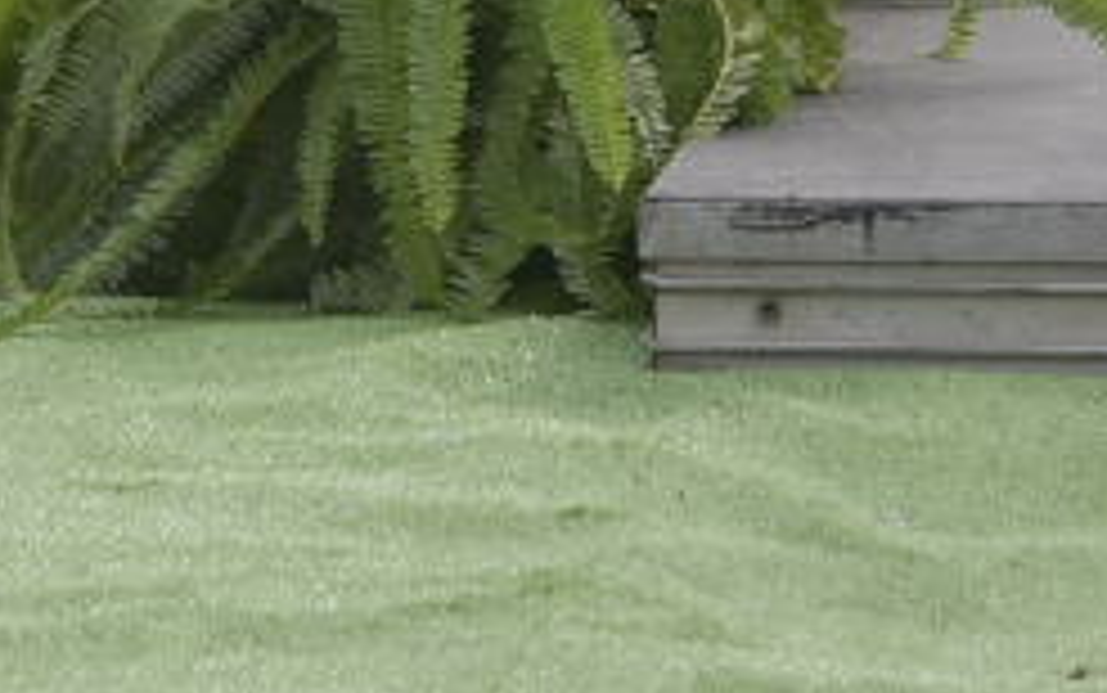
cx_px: 454
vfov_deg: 2.8
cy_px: -1400
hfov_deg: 4.5
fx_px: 14156
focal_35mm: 469
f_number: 4
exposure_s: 1/4000
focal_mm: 70
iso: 400
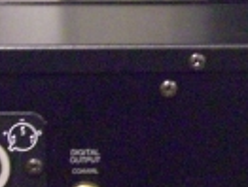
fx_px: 1329
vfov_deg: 8.1
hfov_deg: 10.6
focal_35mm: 185
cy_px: 115
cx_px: 201
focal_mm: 7.9
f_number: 2.8
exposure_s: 1/25
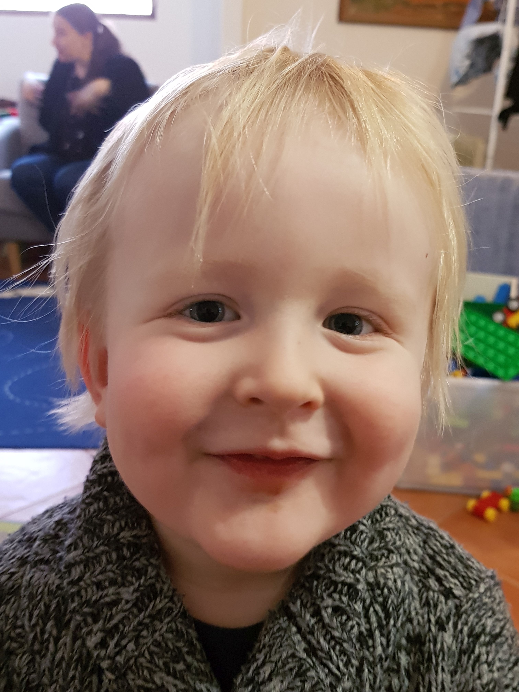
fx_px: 520
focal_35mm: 26
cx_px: 260
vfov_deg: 67.3
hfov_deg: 53.1
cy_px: 346
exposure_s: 1/17
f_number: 1.7
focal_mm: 4.2
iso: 200
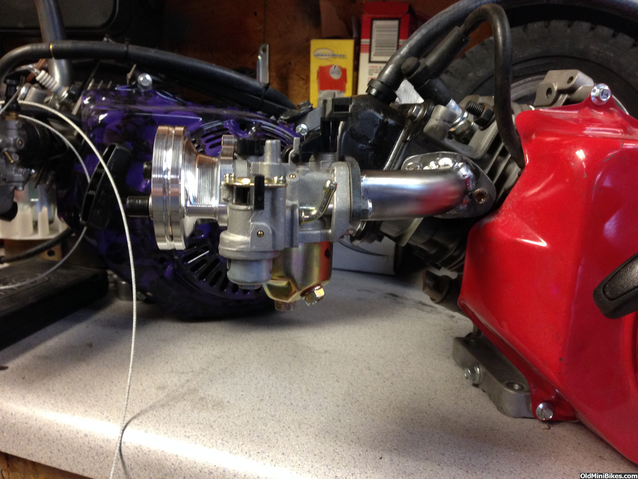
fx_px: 608
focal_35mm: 33
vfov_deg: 42.9
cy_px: 240
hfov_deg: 55.4
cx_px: 319
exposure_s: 1/20
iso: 200
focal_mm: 4.12
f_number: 2.4
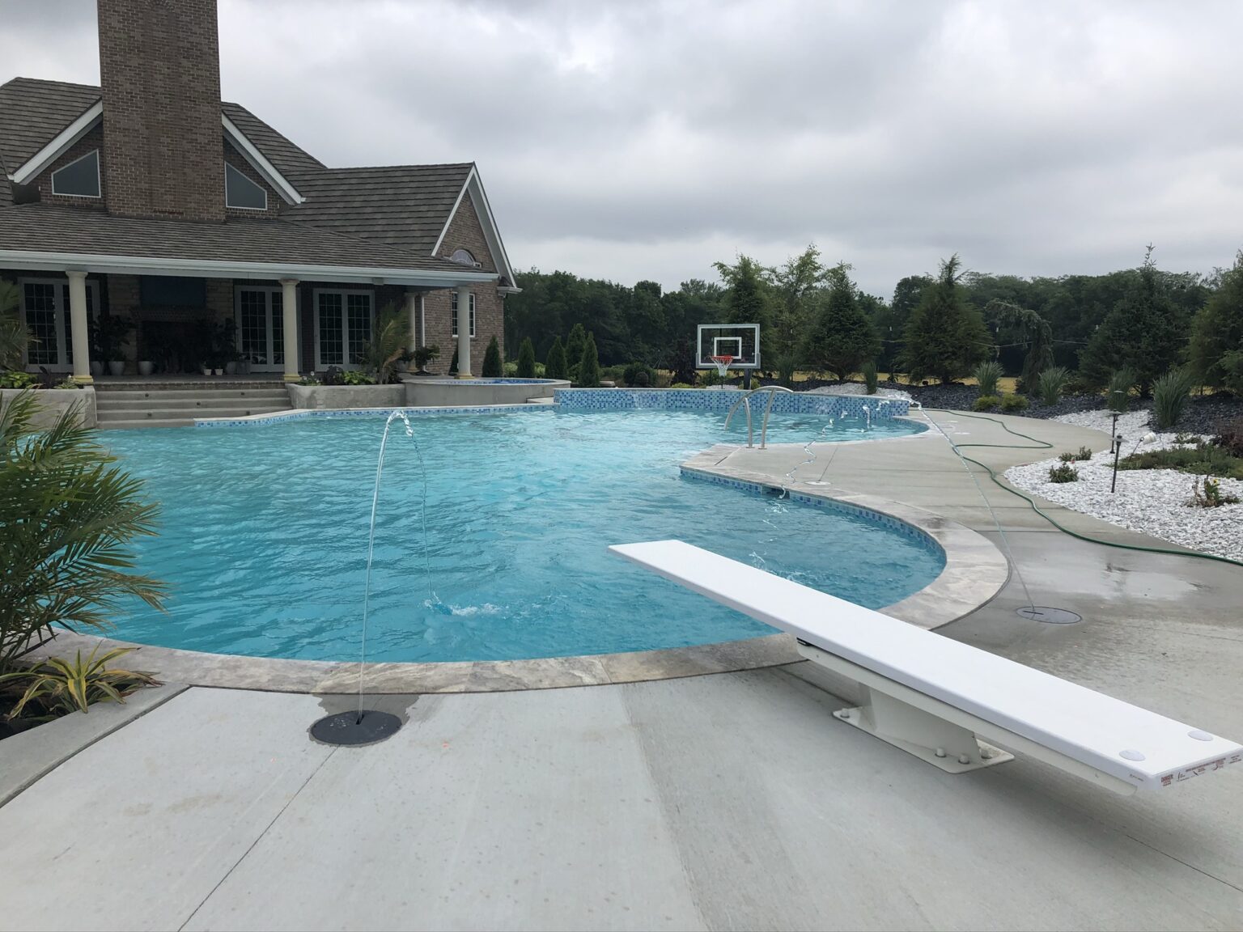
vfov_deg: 49.7
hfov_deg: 63.4
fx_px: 1005
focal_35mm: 28
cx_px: 622
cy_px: 466
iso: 20
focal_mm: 4
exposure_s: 1/2208
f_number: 1.8
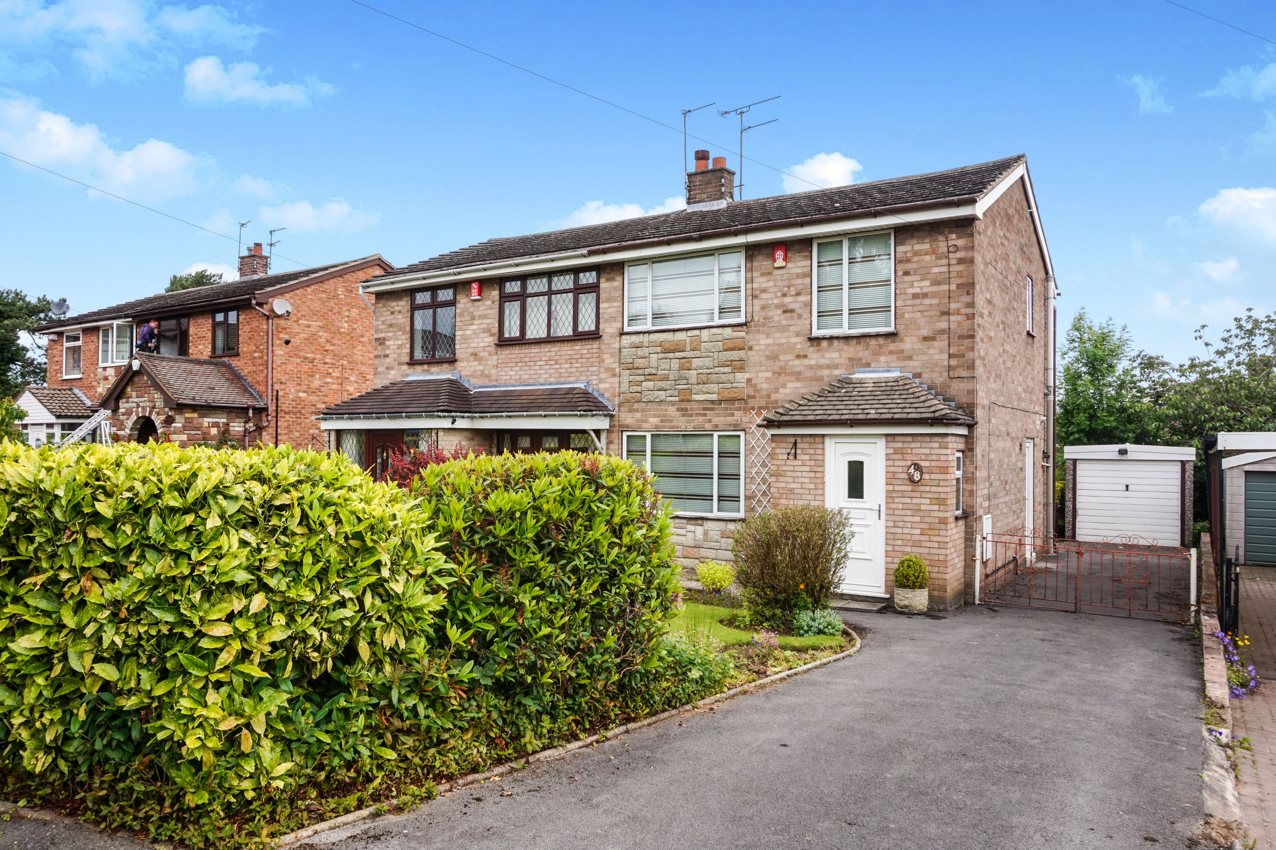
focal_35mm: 24
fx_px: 850
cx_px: 638
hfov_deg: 73.8
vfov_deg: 53.1
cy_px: 425
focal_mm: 16
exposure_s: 1/80
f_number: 13
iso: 100
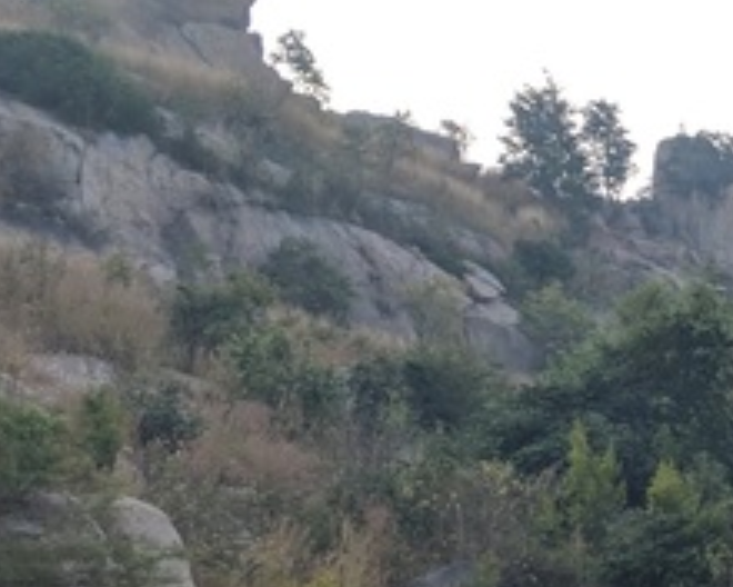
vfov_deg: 15.6
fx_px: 2083
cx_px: 680
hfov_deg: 19.5
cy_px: 644
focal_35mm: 96
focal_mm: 4.44
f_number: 1.8
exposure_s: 1/1462
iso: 50
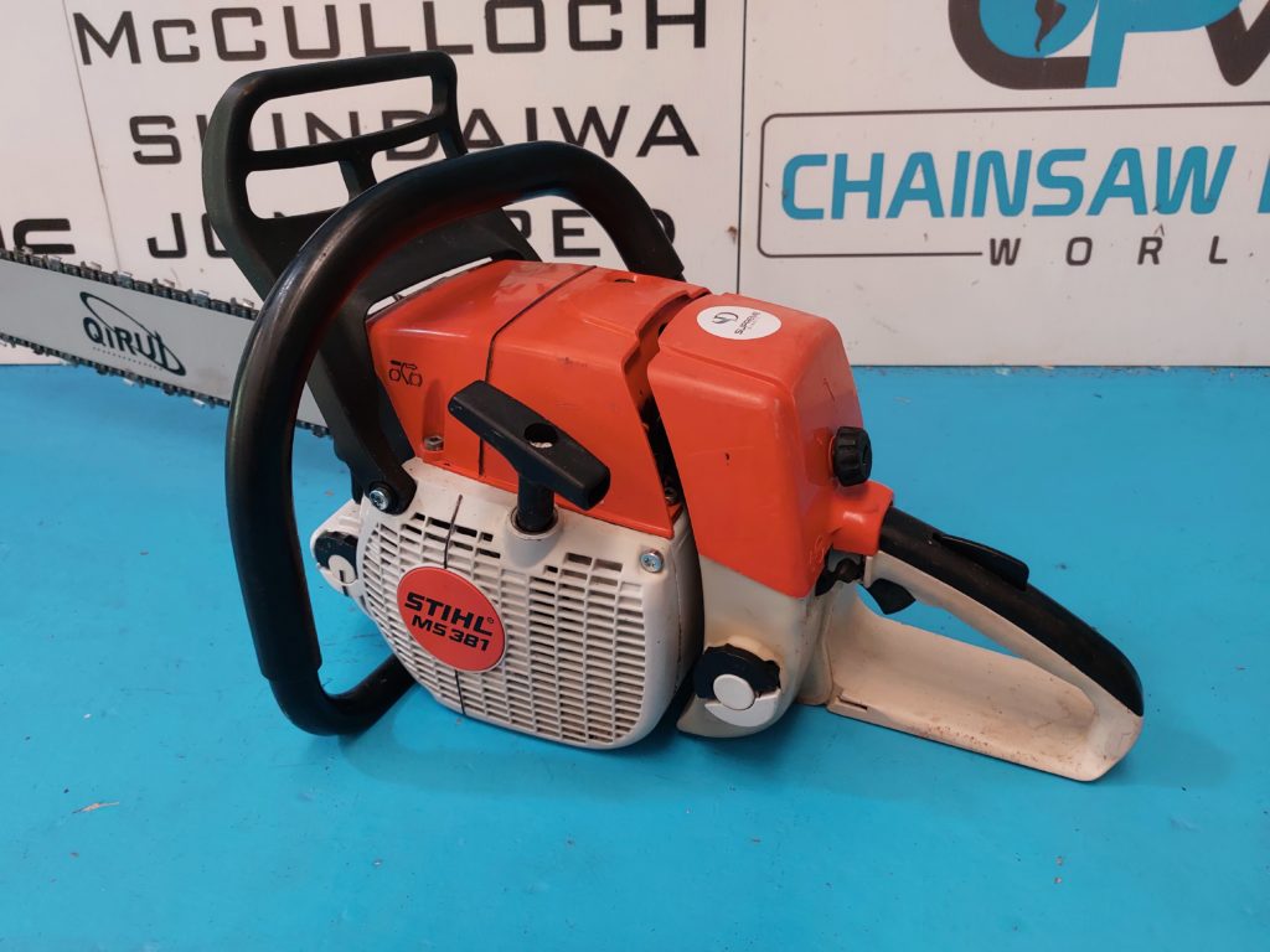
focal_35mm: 24
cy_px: 476
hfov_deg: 71.6
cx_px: 635
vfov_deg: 56.8
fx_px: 881
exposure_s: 1/60
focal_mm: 5.23
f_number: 1.8
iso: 500
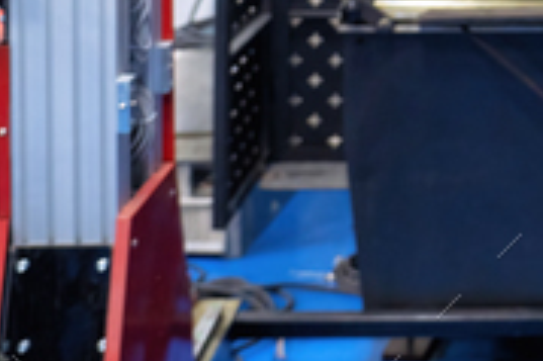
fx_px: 1688
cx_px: 646
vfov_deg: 11.6
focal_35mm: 112
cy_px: -220
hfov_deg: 17.5
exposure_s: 1/160
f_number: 2.8
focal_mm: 34
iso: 3200
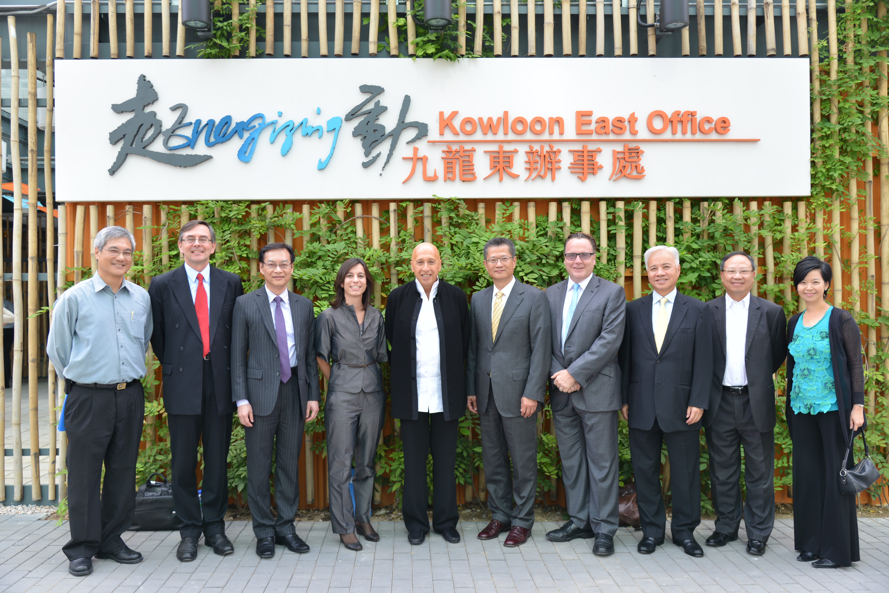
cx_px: 444
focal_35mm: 31
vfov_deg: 42.4
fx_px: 766
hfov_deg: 60.3
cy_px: 296
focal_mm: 31
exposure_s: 1/100
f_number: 5
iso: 100
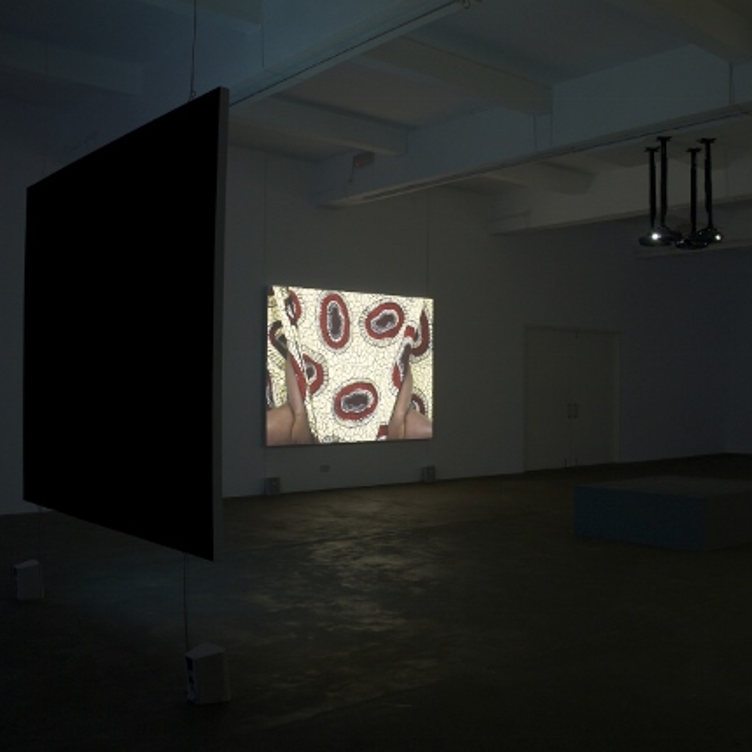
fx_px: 860
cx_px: 536
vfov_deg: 47.2
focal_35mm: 35
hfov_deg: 46.0
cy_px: 376
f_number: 10
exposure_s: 4
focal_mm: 18
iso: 100
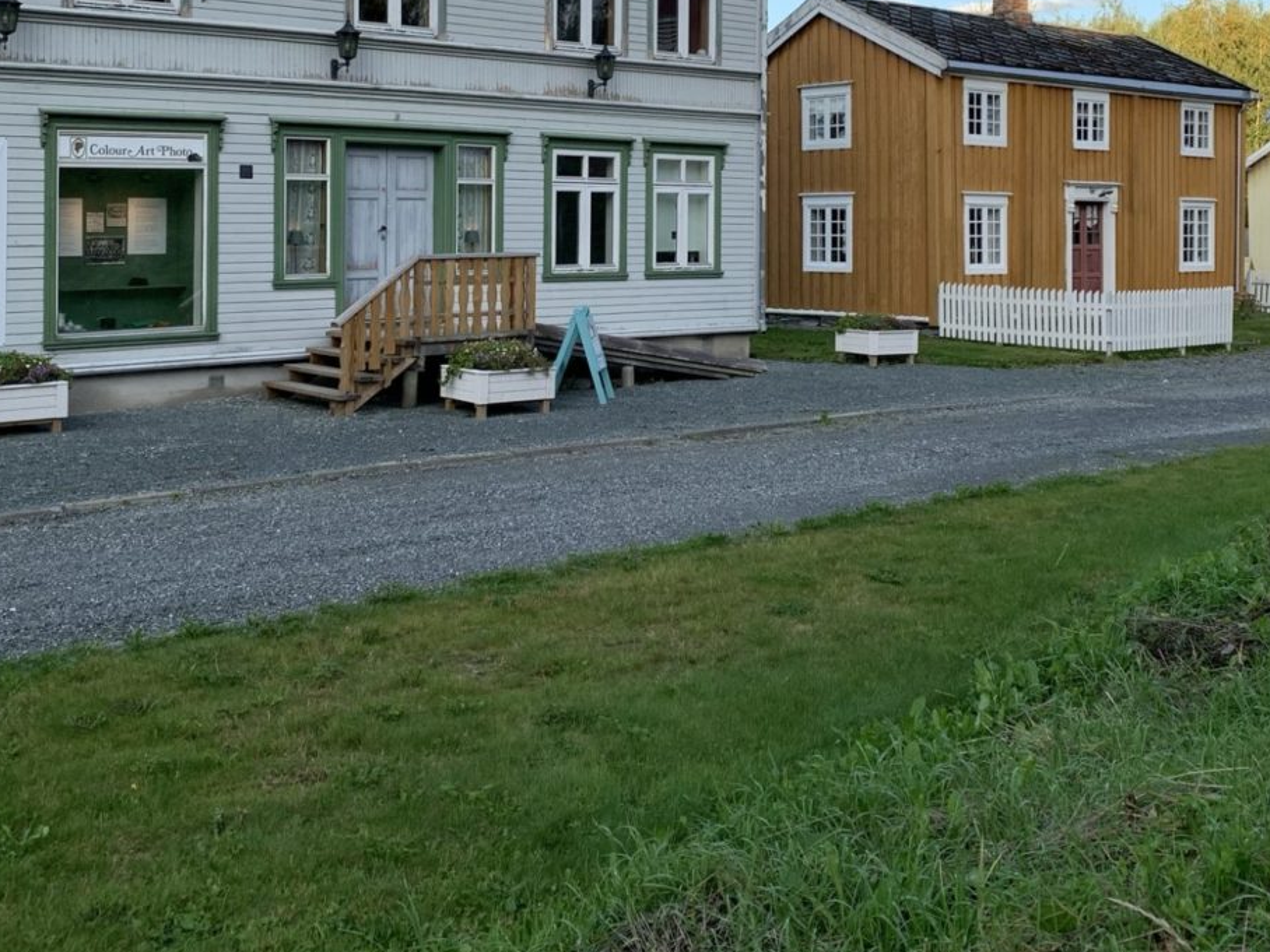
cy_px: 179
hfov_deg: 42.9
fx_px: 1614
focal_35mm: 44
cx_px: 678
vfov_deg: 31.9
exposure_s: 1/623
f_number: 1.8
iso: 25
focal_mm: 4.25
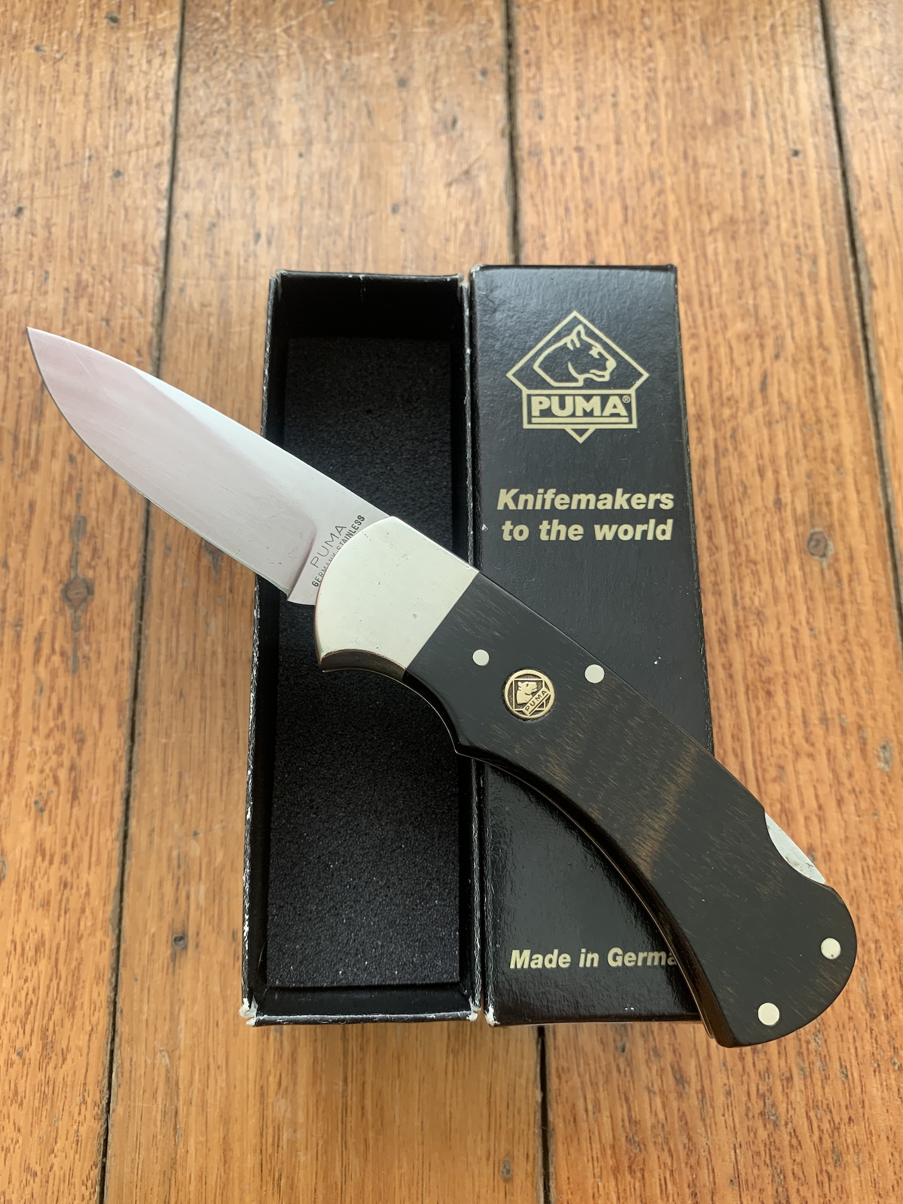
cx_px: 452
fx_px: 905
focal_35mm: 26
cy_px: 602
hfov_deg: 53.1
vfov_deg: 67.3
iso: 80
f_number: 1.8
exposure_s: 1/121
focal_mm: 4.25
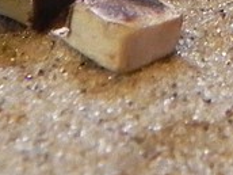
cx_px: 469
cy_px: -248
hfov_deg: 5.7
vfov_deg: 4.3
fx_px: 2302
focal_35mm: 342
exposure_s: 1/30
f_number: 3.2
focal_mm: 8.2
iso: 347
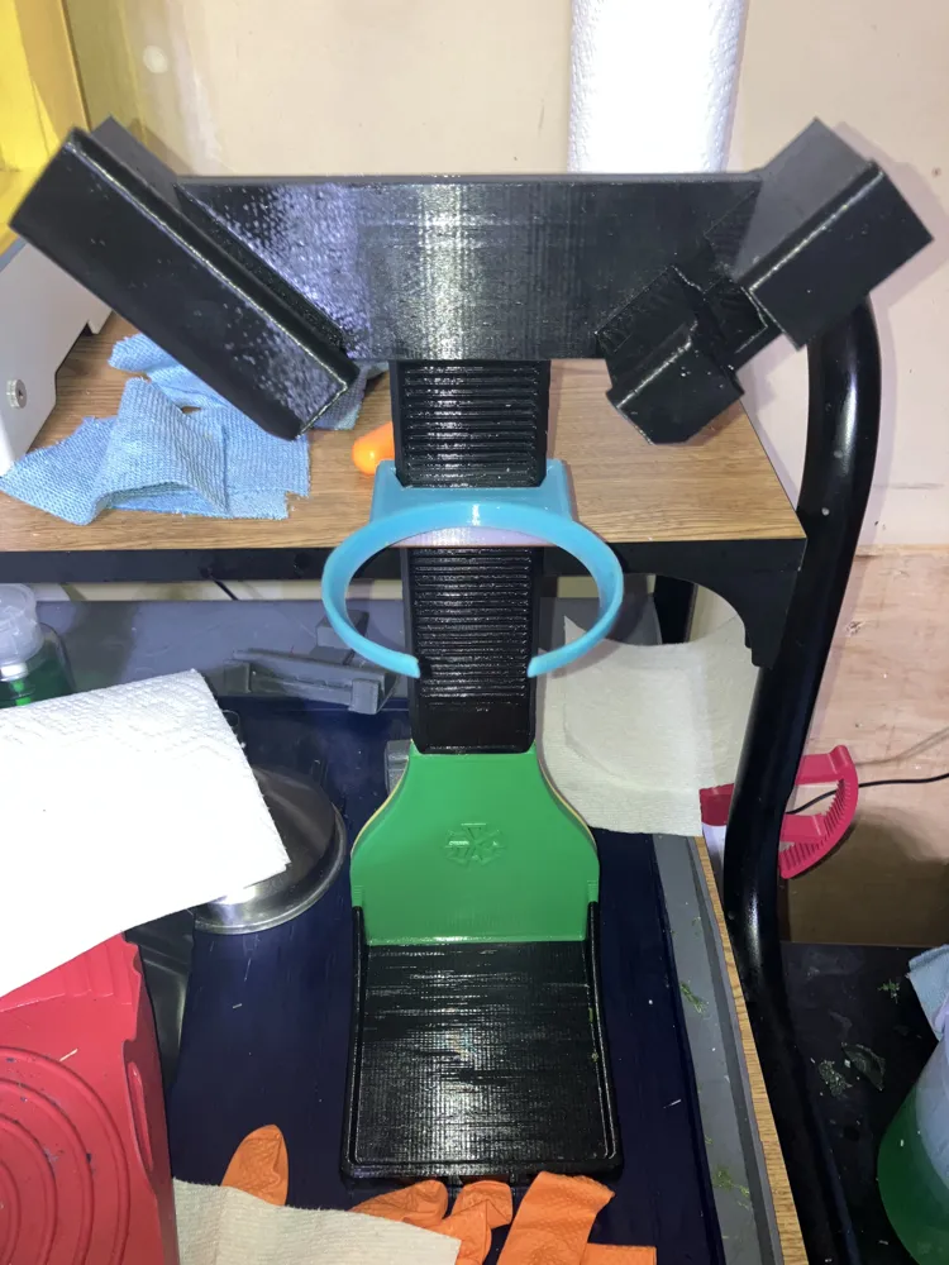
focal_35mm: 28
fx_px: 1023
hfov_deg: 49.7
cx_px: 474
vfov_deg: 63.4
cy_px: 632
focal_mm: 3.99
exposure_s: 1/6
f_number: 1.8
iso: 80
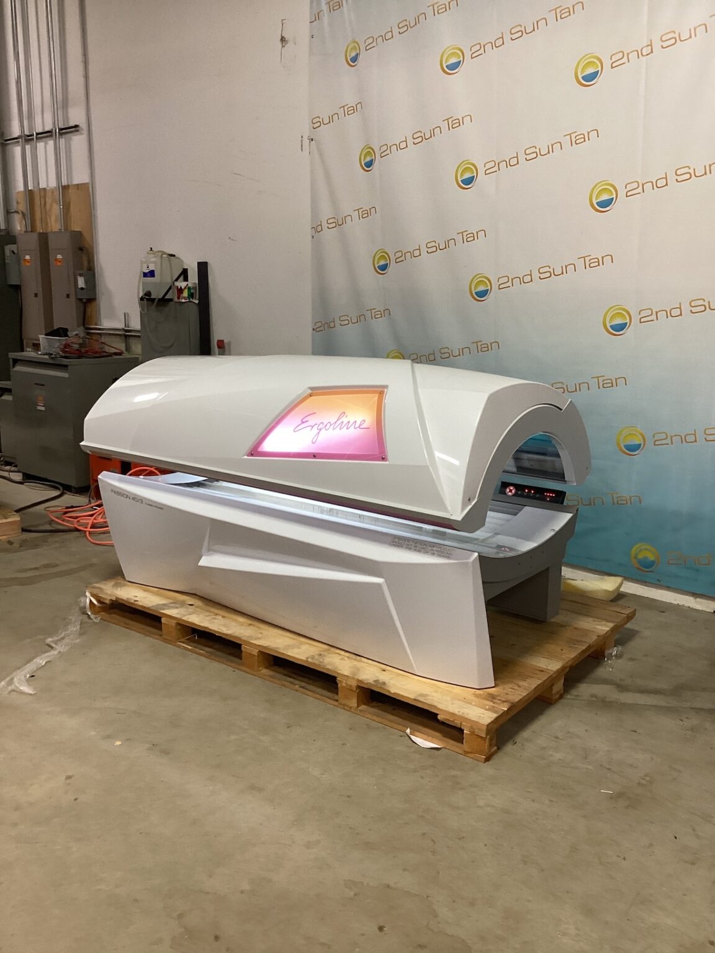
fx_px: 854
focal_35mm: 31
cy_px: 476
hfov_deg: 45.4
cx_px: 358
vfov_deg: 58.4
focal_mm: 3.3
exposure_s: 1/60
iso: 160
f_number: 2.4
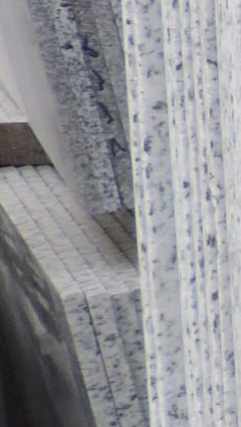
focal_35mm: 157
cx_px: 1282
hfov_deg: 5.4
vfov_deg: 13.7
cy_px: 231
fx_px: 1782
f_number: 3
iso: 100
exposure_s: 1/640
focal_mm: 4.3
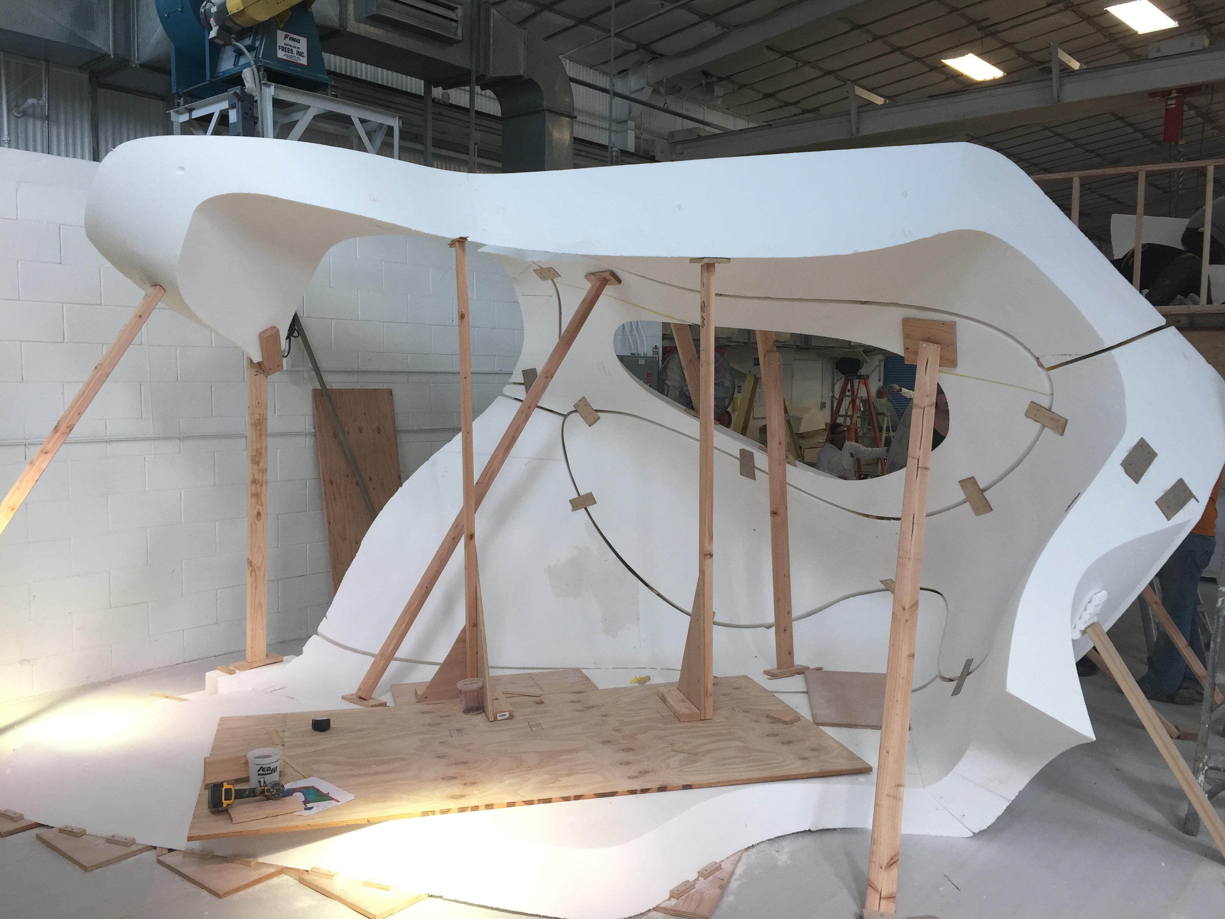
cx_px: 612
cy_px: 460
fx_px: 1026
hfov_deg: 61.7
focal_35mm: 29
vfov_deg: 48.2
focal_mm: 4.15
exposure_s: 1/120
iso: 40
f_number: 2.2
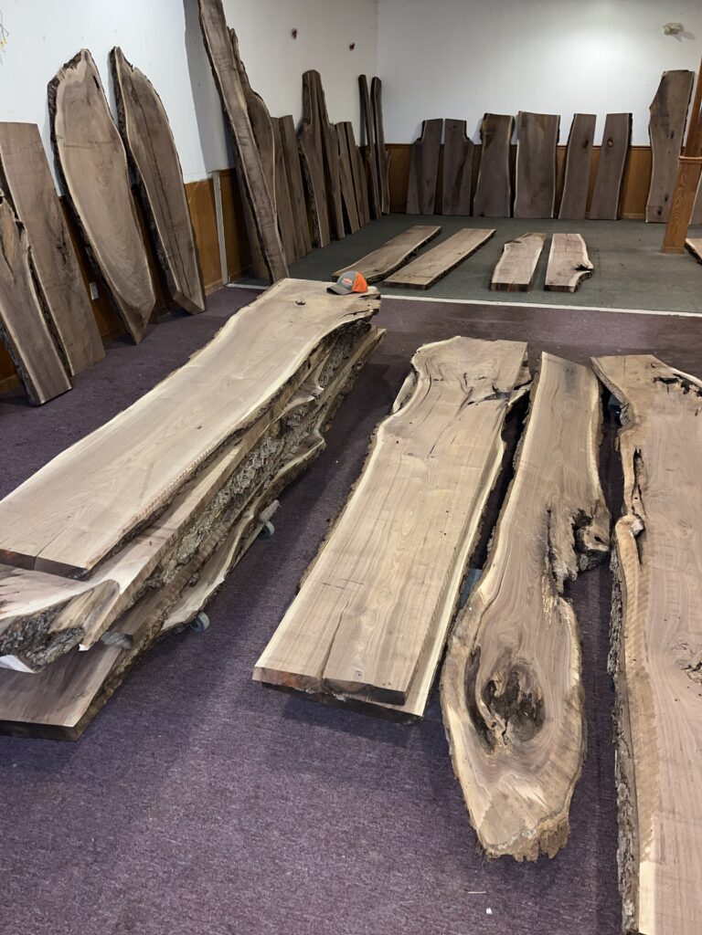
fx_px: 703
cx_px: 351
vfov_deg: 67.3
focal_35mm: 26
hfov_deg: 53.1
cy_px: 468
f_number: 1.6
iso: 125
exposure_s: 1/13
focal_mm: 5.1
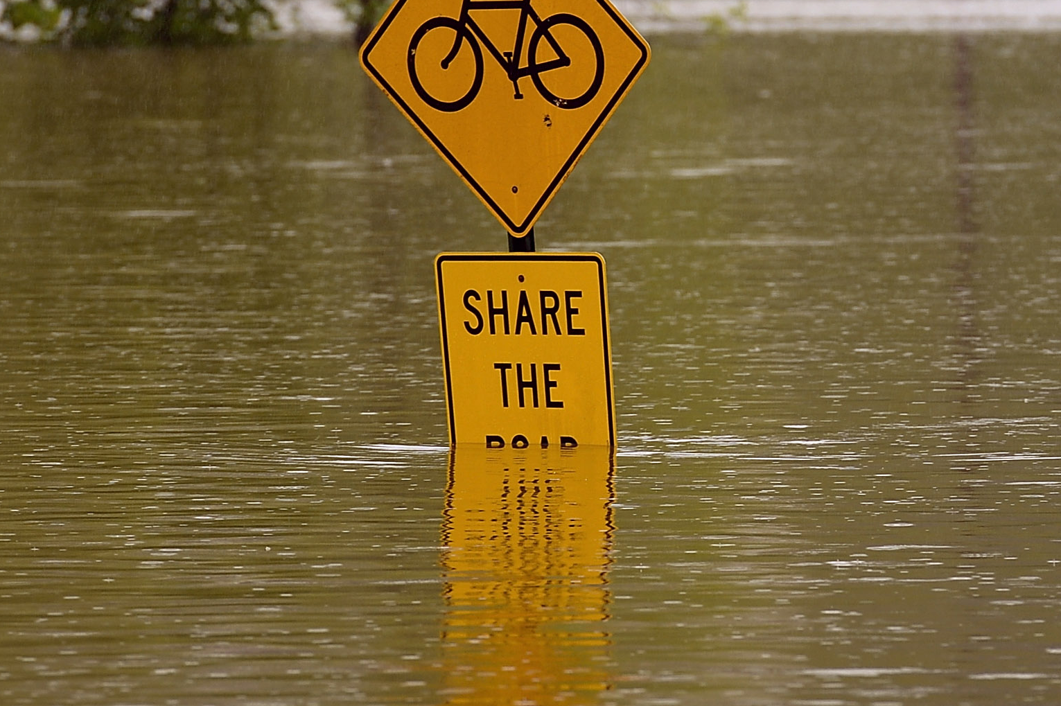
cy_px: 138
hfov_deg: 5.3
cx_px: 644
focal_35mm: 392
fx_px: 11546
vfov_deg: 3.5
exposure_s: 1/200
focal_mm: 200
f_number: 5
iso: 200
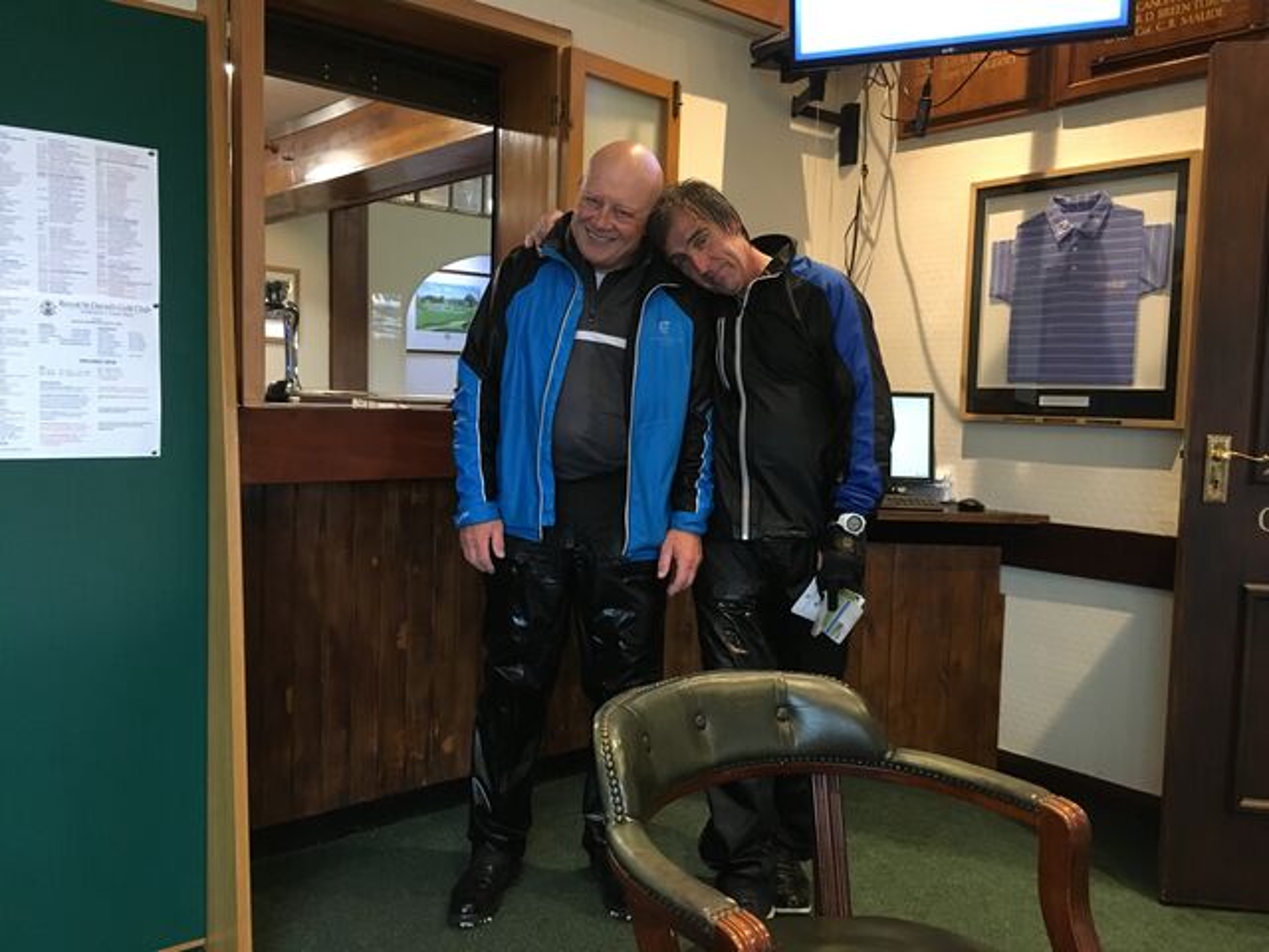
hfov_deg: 61.7
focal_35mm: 29
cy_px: 476
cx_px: 634
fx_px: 1063
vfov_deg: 48.2
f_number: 2.2
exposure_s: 1/25
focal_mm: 4.15
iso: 200
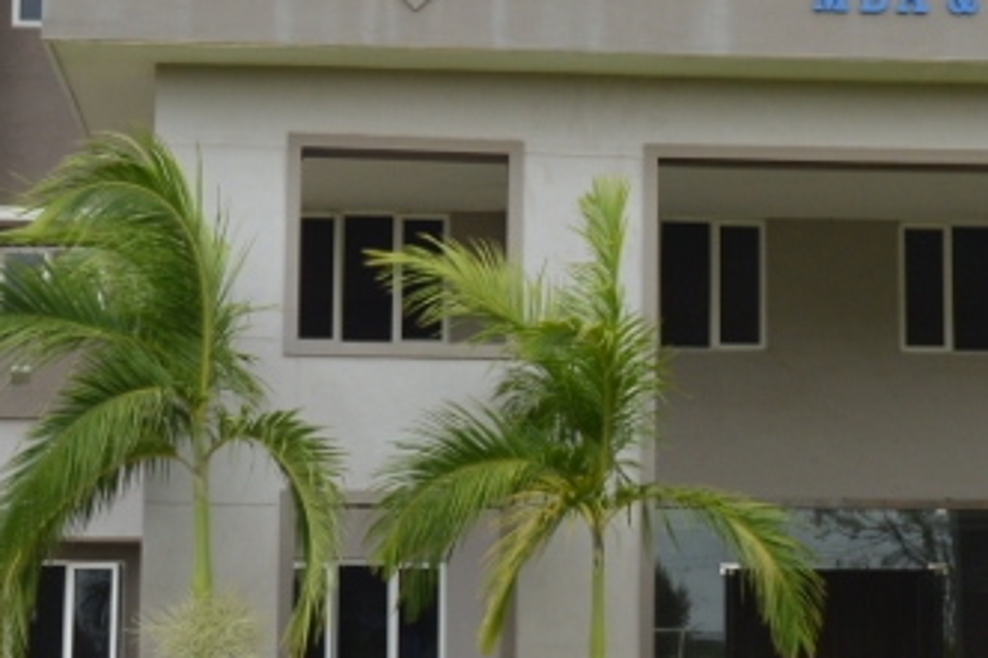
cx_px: 806
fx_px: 3169
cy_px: 287
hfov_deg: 17.6
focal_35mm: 116
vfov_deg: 11.8
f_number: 9
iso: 200
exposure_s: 1/160
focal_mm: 25
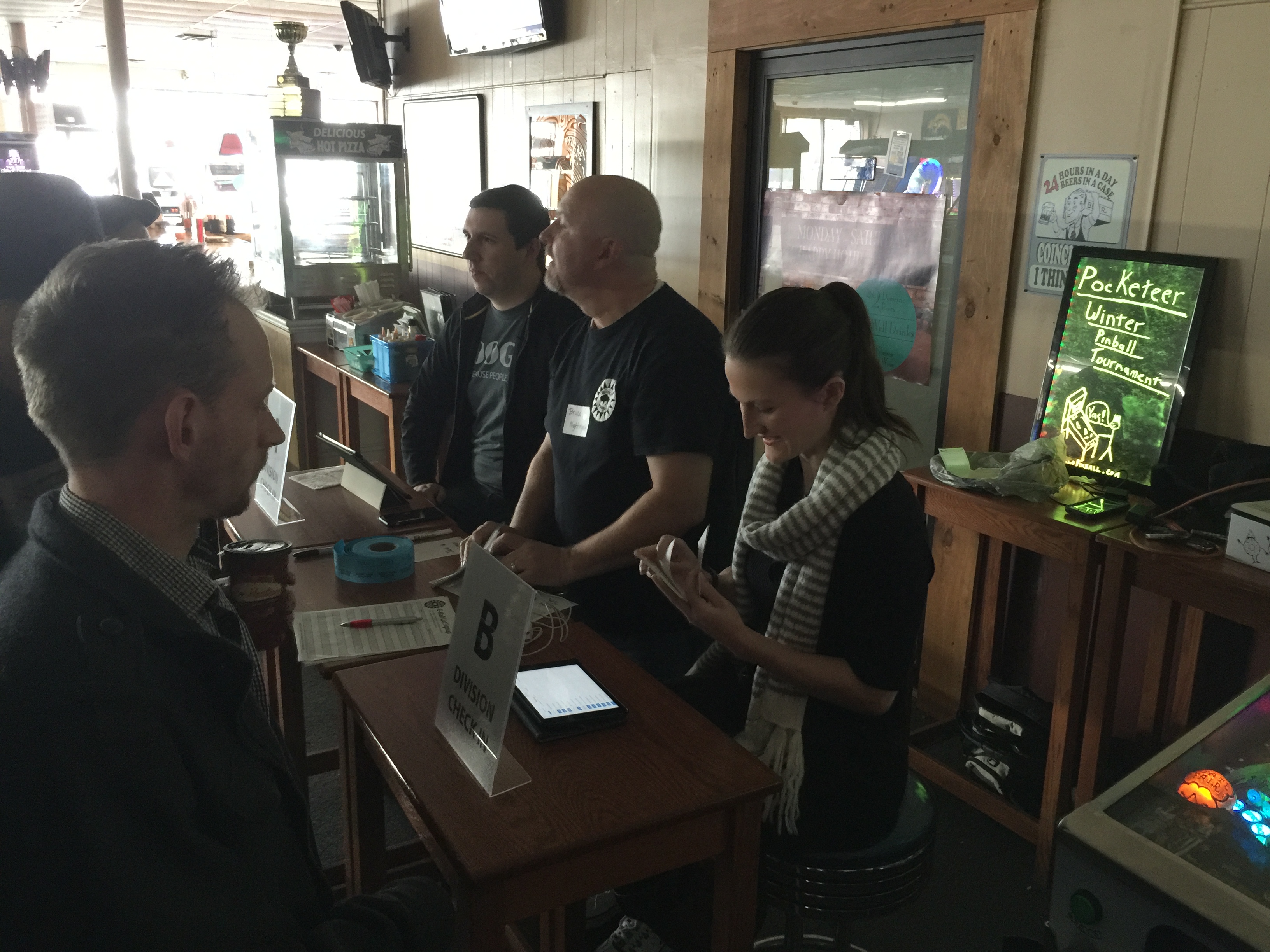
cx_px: 635
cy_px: 476
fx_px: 1064
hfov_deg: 61.7
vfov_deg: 48.2
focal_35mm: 29
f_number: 2.2
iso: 125
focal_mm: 4.15
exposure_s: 1/8
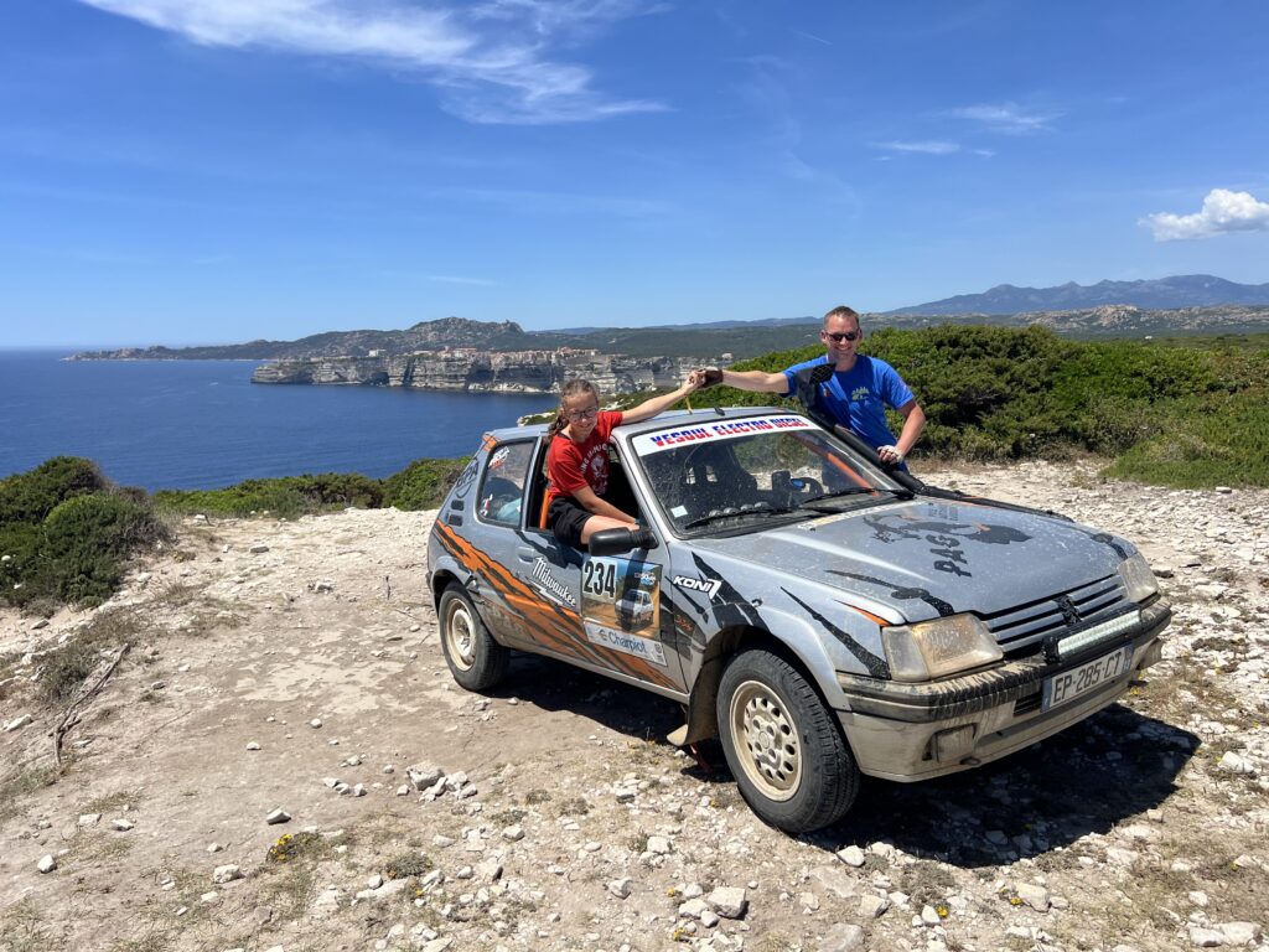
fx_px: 953
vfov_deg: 53.1
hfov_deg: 67.3
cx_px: 634
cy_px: 476
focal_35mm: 26
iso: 50
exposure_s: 1/5882
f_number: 1.5
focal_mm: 5.7
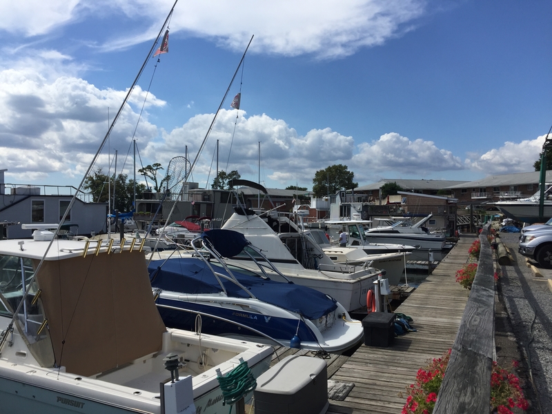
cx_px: 276
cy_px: 207
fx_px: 462
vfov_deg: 48.2
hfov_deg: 61.7
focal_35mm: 29
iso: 32
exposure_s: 1/2825
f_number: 2.2
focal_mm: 4.15
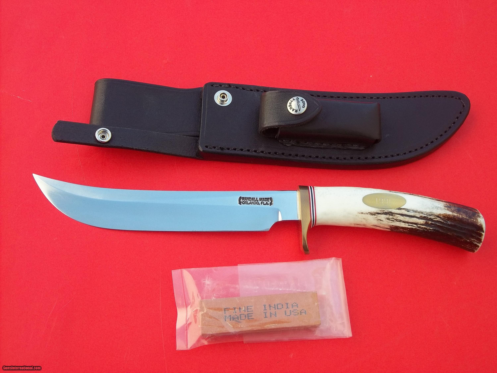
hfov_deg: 38.2
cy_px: 186
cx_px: 248
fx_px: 718
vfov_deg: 29.1
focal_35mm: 50
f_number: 3.6
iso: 80
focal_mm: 8.8
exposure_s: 1/320
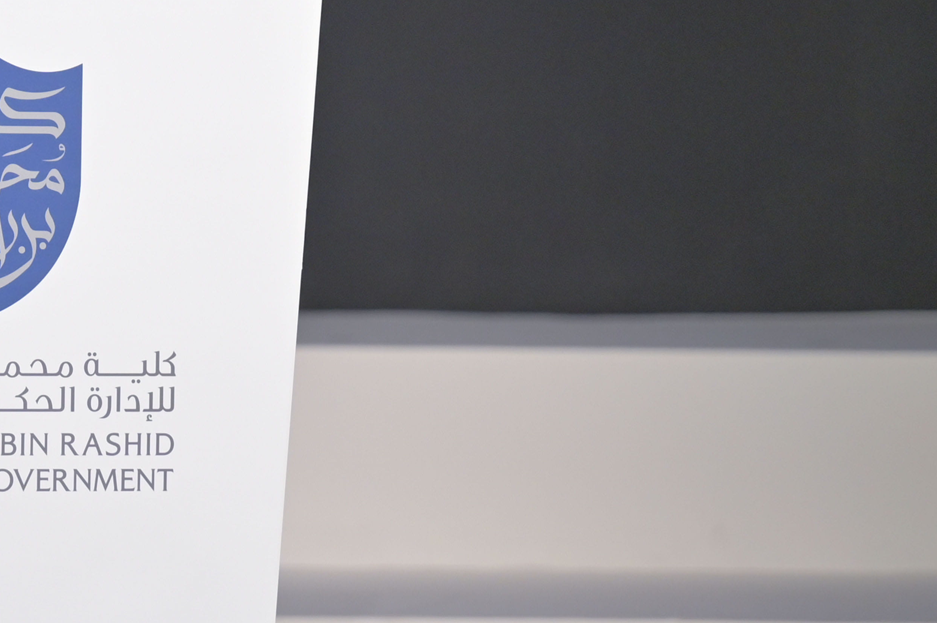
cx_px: -11
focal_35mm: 327
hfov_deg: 6.3
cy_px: -27
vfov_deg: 4.2
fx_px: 8505
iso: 1000
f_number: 2.8
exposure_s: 1/200
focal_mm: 135
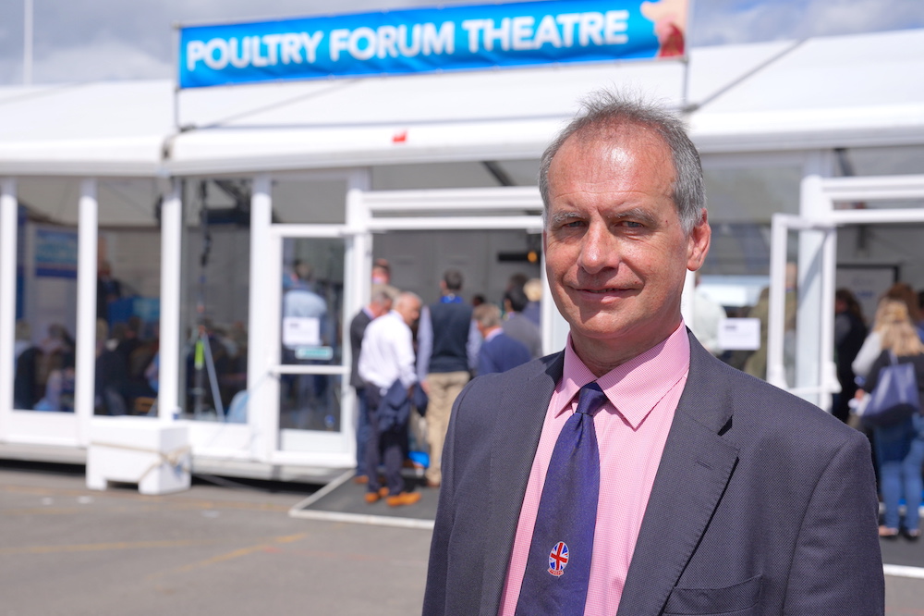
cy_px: 308
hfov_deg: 42.8
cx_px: 462
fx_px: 1180
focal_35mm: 46
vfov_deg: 29.2
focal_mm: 46
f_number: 5
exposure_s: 1/1000
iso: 100
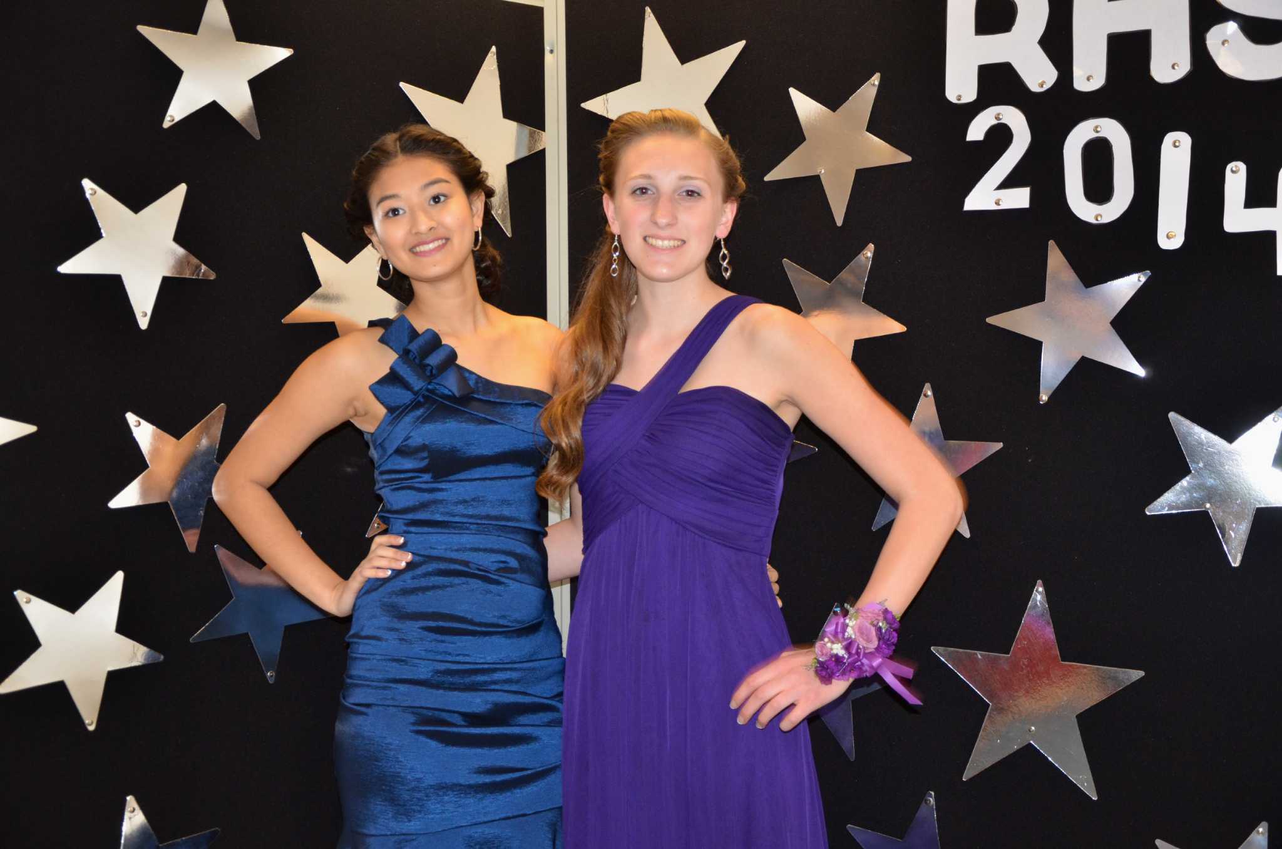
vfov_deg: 26.4
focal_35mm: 51
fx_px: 1812
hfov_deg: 39.0
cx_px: 641
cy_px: 424
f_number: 5
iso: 800
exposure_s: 1/60
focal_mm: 34
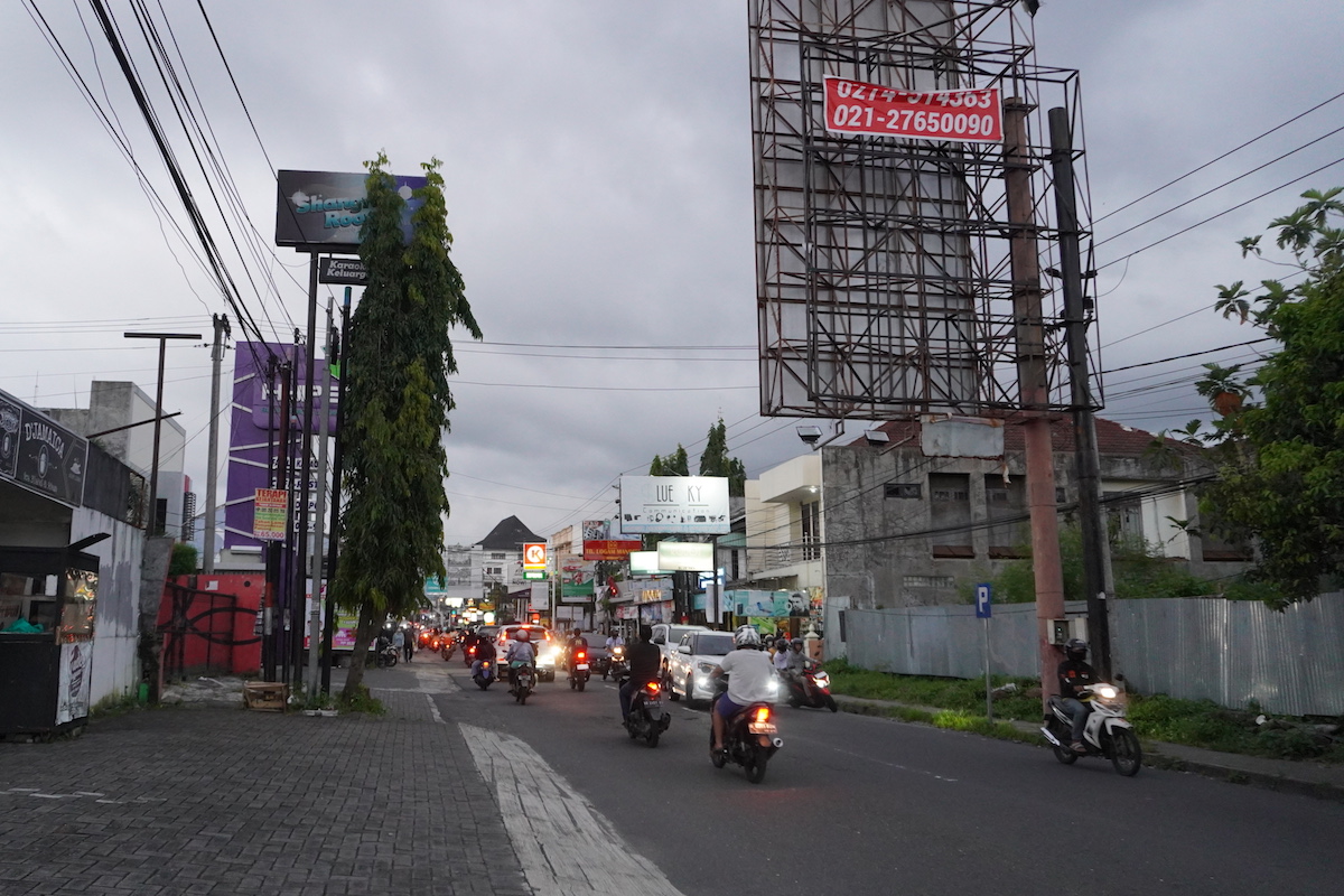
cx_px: 672
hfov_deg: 73.7
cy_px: 448
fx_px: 896
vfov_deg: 53.1
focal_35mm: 24
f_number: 3.5
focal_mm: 16
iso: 2000
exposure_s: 1/160
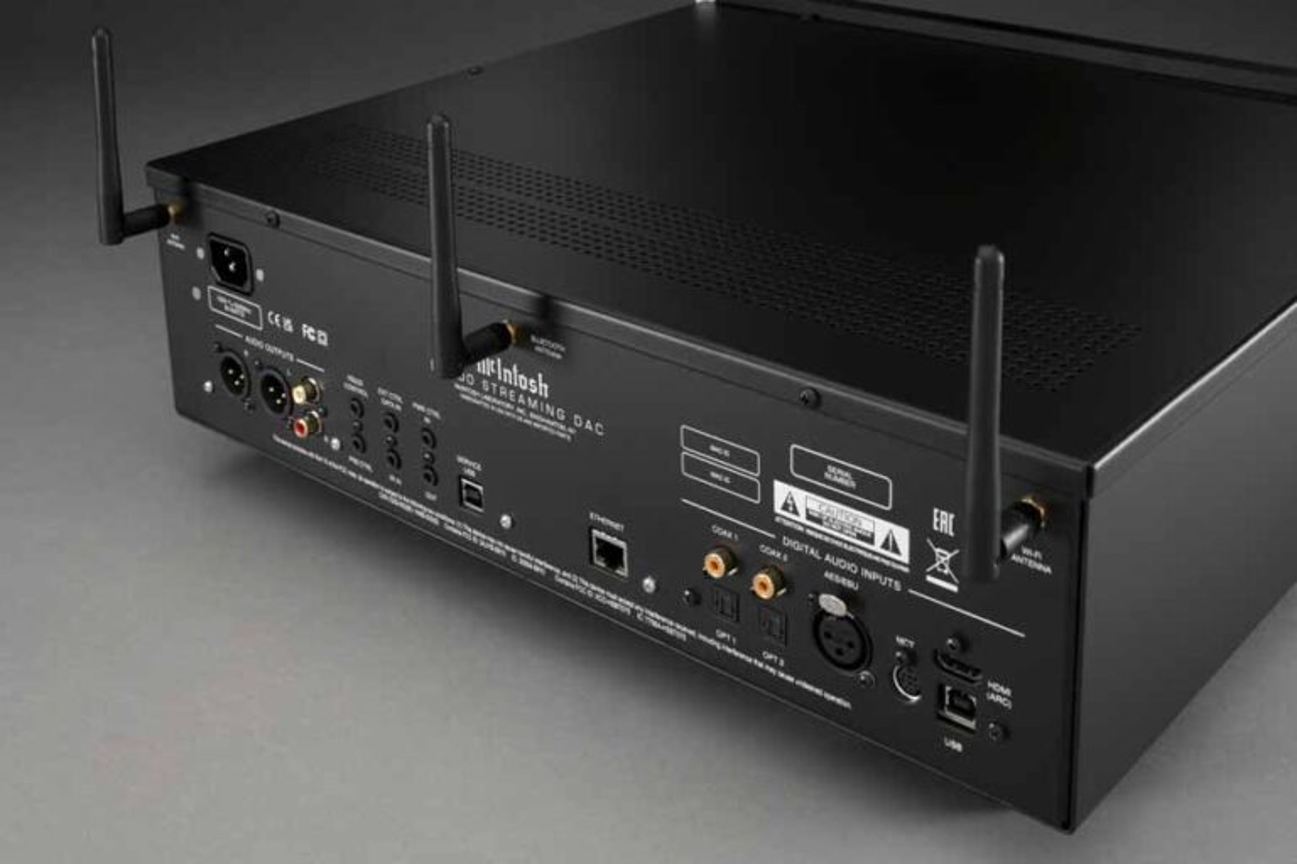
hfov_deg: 43.6
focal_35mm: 45
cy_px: 432
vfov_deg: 29.9
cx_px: 648
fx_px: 1621
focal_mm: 45
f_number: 18
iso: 200
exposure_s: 1/100
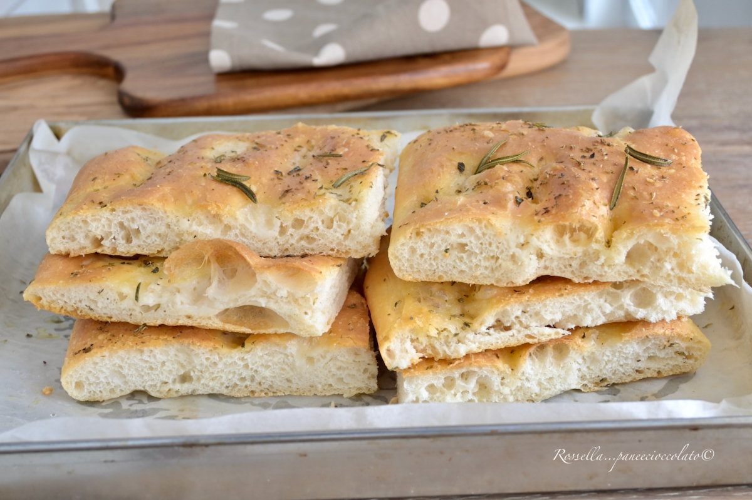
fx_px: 1023
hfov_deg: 40.4
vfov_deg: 27.5
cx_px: 376
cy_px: 250
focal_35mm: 49
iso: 400
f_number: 5
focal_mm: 33
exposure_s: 1/30
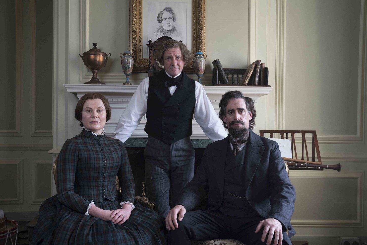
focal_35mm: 38
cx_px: 170
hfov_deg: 50.6
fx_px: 387
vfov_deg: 35.0
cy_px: 132
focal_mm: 35
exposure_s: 1/80
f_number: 5
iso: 800
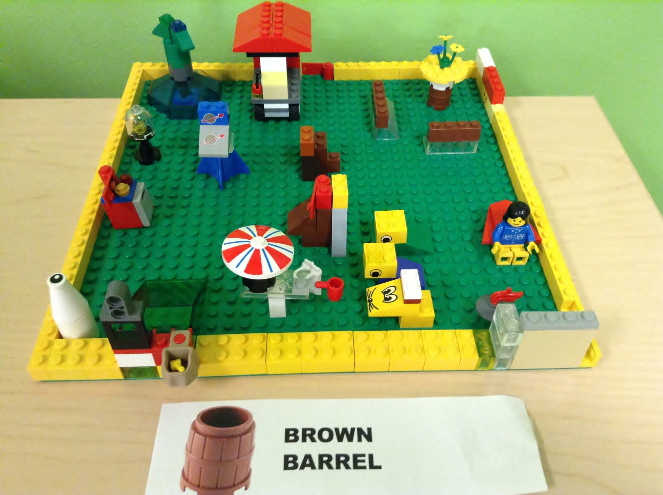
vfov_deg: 42.8
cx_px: 332
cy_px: 248
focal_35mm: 33
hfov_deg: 55.4
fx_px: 631
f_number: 2.4
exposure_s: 1/24
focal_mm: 3.3
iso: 200
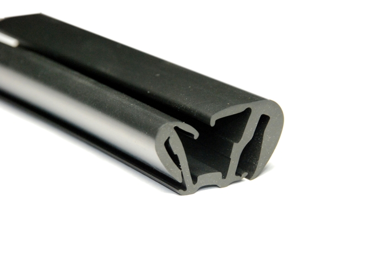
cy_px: 130
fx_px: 2196
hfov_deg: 10.1
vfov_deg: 6.8
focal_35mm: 202
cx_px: 195
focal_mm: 135
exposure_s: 1/100
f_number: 11
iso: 1600
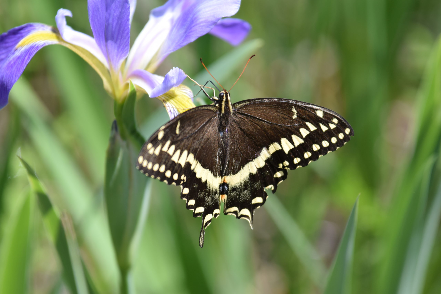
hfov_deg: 6.5
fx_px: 3859
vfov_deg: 4.4
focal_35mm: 315
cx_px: 220
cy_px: 147
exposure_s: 1/640
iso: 200
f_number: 4.5
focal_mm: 210
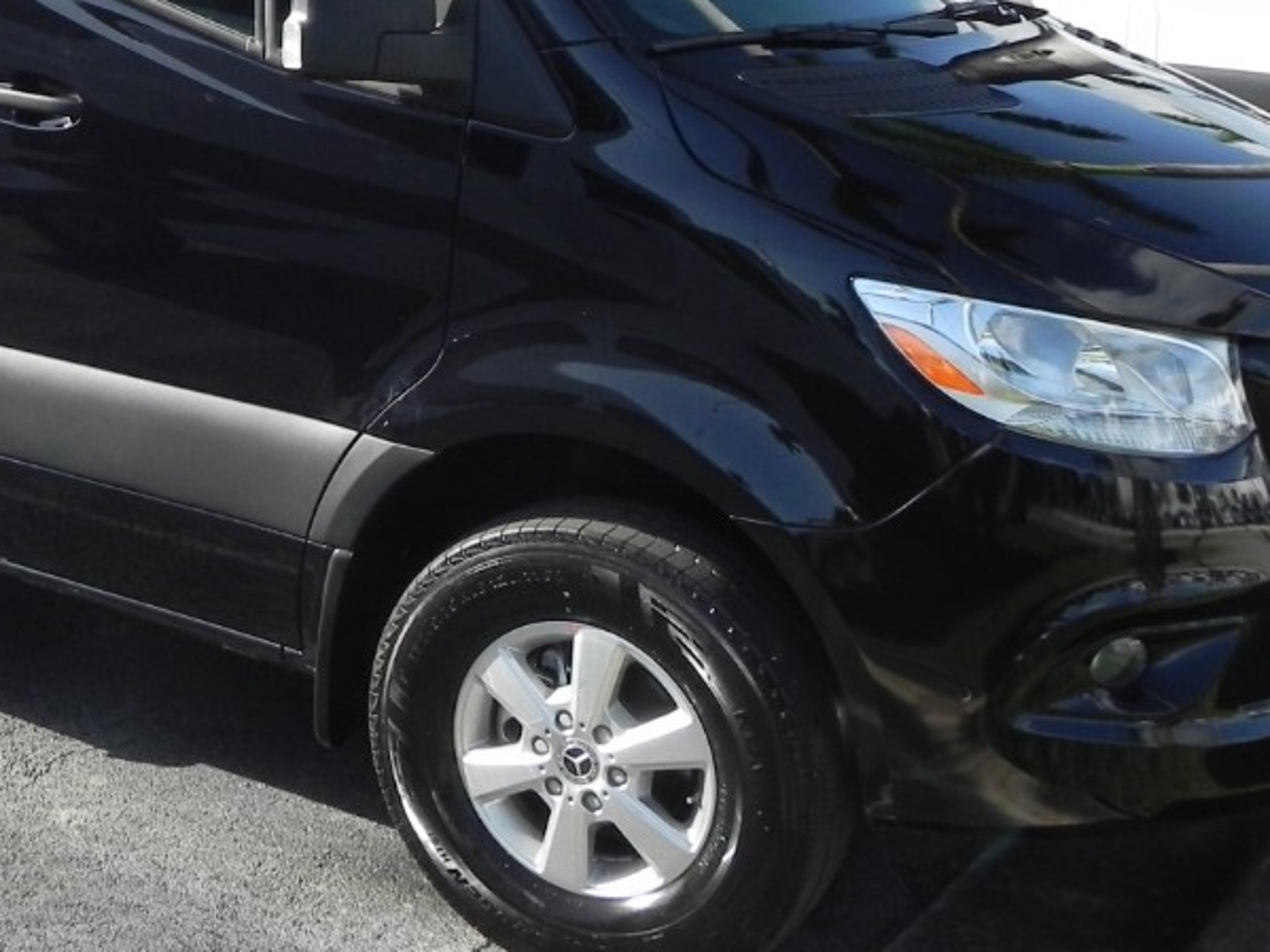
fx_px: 2274
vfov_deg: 23.3
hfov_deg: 29.8
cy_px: 172
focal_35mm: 62
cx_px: 106
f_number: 5.6
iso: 160
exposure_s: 1/279
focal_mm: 5.2
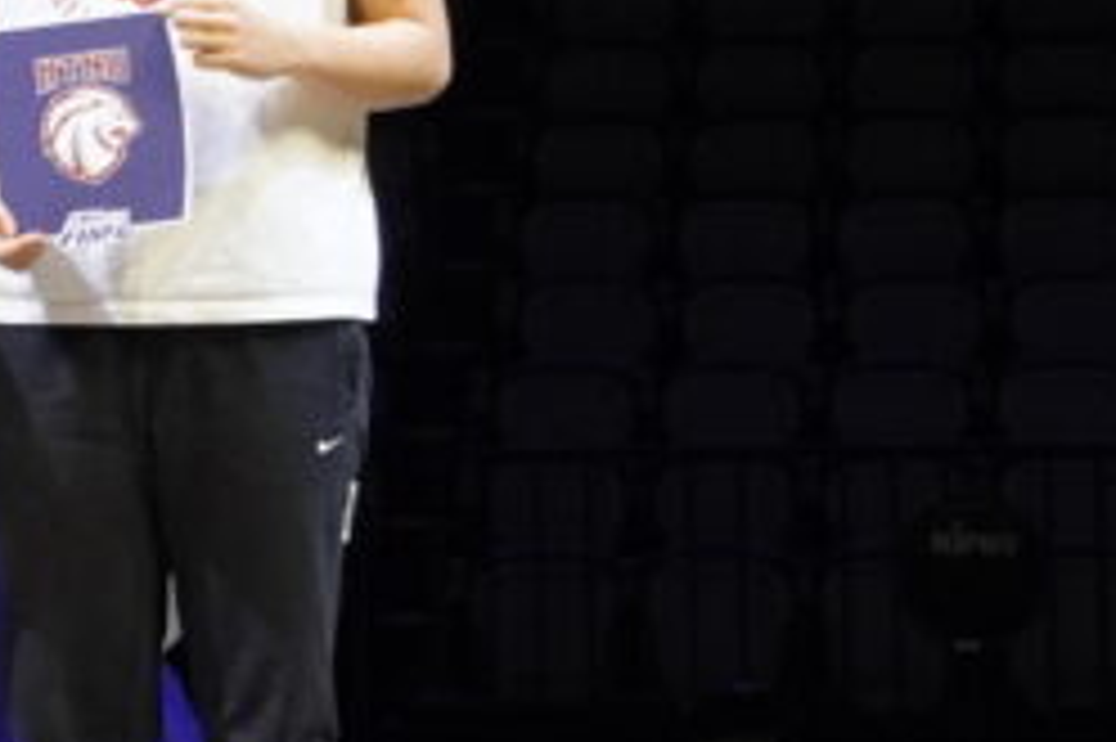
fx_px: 12082
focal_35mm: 390
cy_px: -378
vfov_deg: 3.5
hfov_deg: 5.3
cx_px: -166
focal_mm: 42
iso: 1000
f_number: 4.5
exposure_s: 1/30
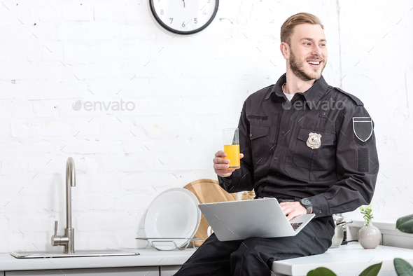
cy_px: 138
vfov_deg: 8.6
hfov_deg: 12.8
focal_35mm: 160
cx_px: 206
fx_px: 1836
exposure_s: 1/250
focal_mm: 160
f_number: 3.5
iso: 800
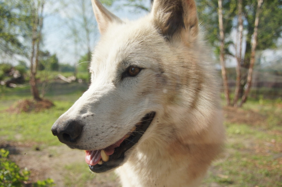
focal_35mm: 33
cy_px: 94
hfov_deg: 57.3
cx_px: 141
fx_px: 258
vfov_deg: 39.9
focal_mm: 22
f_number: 3.5
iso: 320
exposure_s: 1/2000
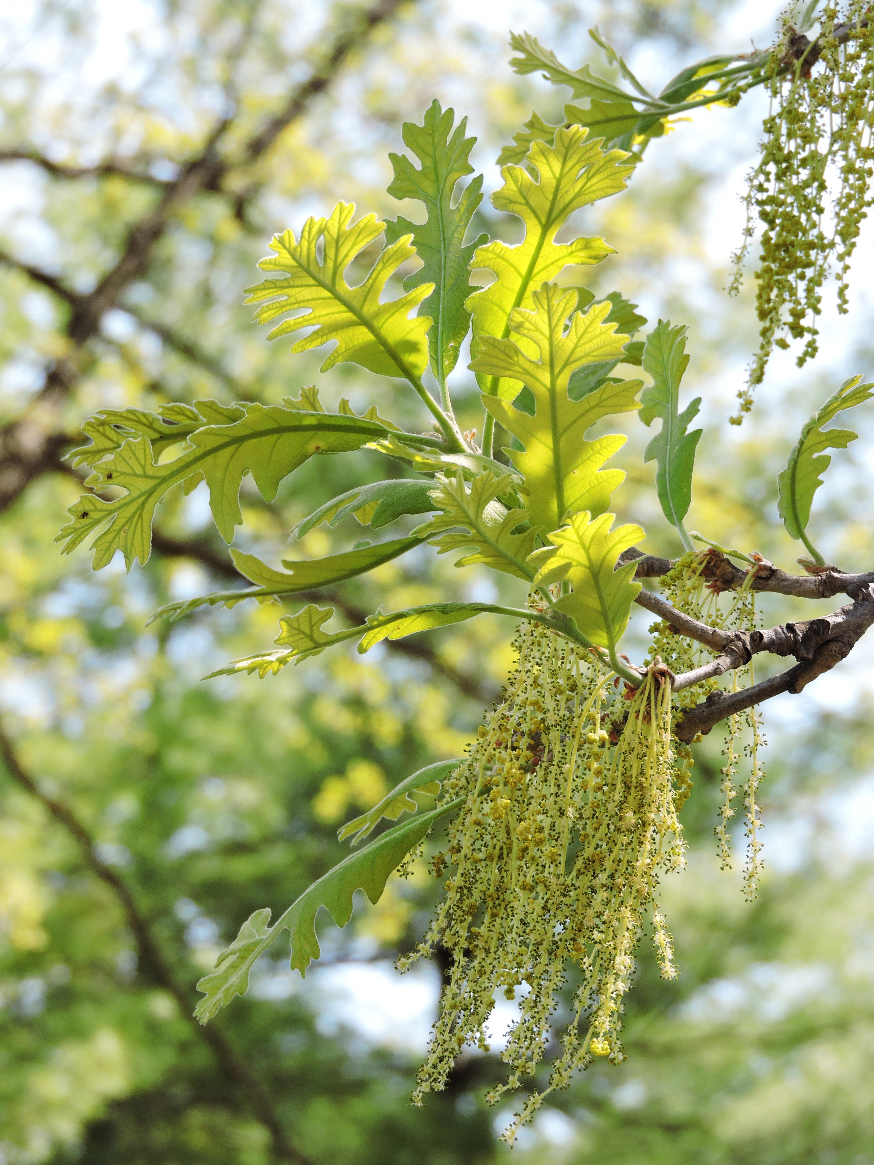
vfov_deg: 11.6
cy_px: 582
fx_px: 5723
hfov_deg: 8.7
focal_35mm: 170
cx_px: 437
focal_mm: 30.5
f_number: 5.2
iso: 100
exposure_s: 1/125
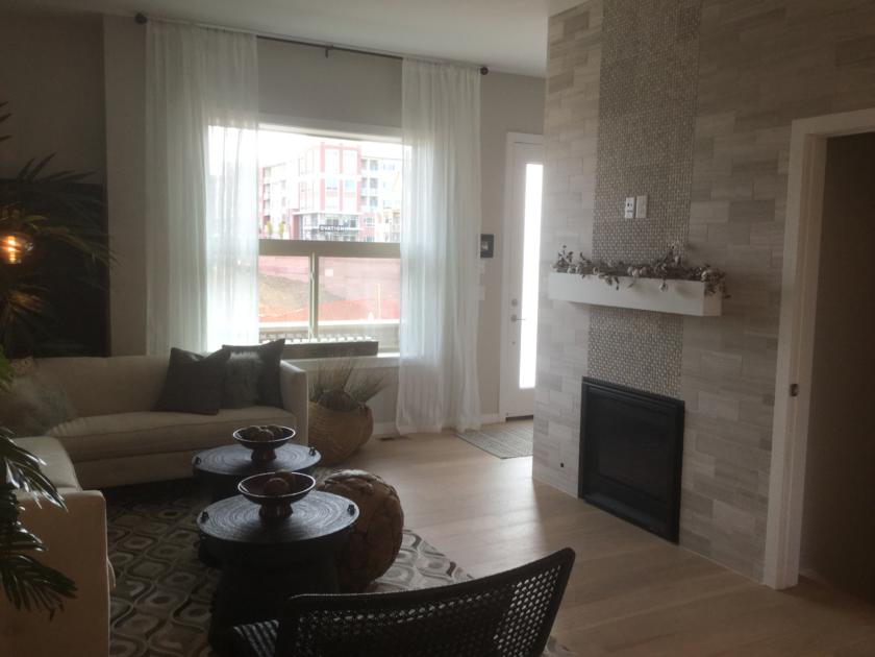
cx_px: 438
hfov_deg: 58.4
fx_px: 784
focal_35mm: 31
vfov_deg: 45.4
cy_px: 328
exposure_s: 1/60
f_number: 2.4
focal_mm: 3.3
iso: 32
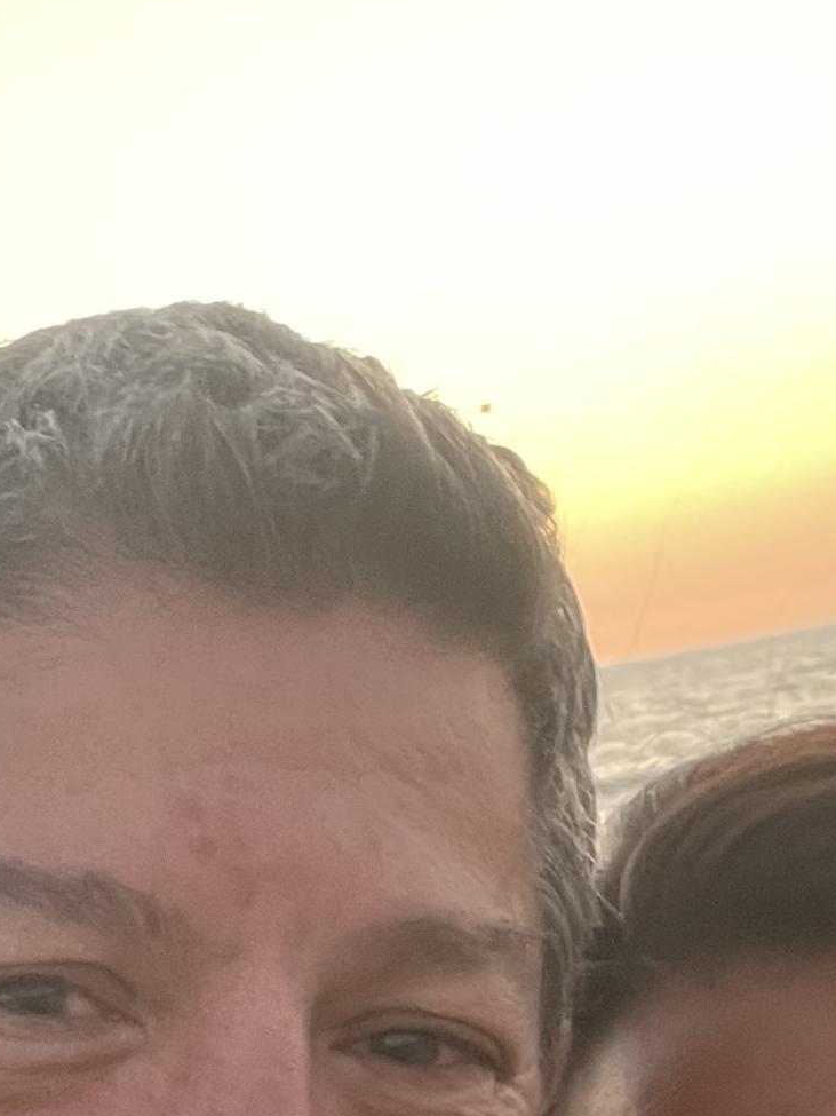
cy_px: 1184
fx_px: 3060
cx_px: 671
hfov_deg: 15.5
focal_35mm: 95
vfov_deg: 19.9
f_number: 2.2
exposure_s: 1/58
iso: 400
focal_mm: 2.71
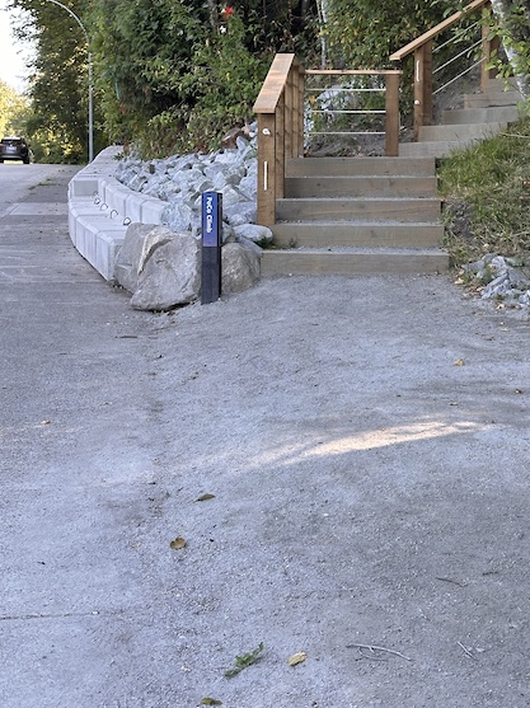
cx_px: 357
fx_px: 1410
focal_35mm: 69
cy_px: 219
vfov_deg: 27.9
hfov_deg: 21.2
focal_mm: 6.86
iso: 64
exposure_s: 1/183
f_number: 1.78
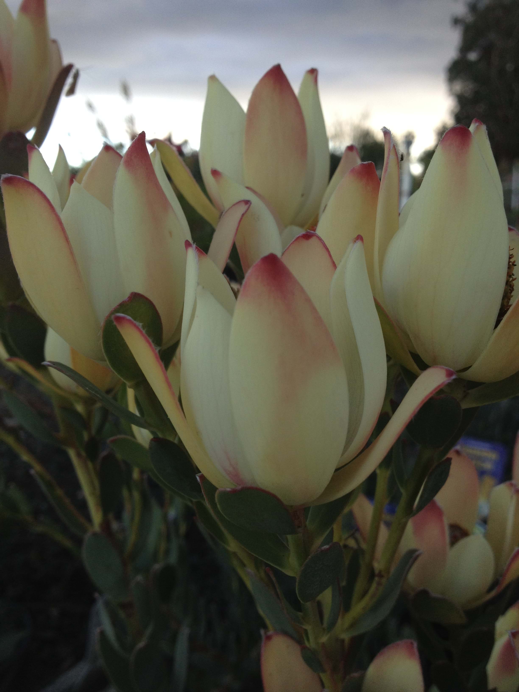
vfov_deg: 52.6
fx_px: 700
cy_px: 346
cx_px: 260
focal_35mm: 35
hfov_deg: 40.7
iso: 80
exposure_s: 1/120
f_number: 2.4
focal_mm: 4.28
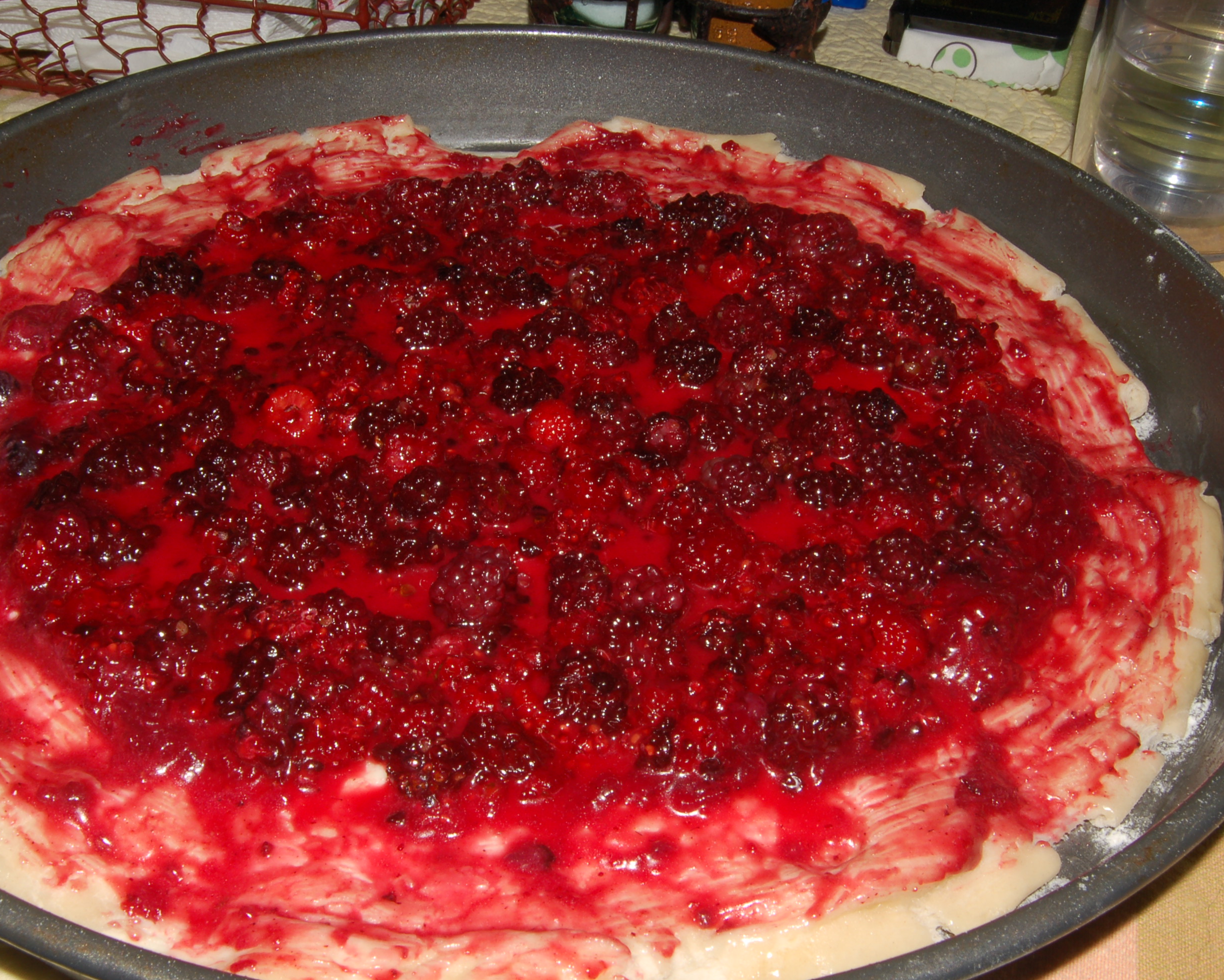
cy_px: 487
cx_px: 555
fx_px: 1377
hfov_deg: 47.9
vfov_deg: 39.2
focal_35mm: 38
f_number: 22
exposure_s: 1/500
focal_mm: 22
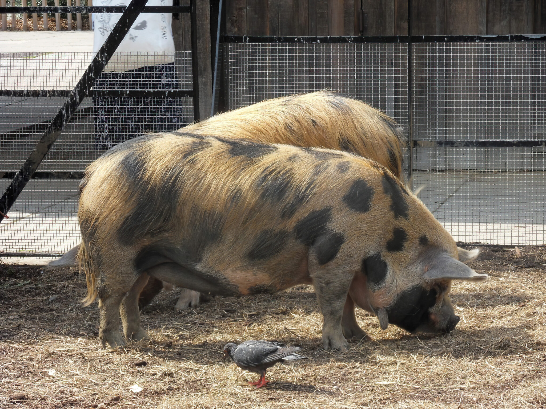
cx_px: 273
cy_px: 204
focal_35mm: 150
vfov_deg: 9.9
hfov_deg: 13.2
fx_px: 2366
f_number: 5.8
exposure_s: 1/180
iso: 80
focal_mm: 26.3
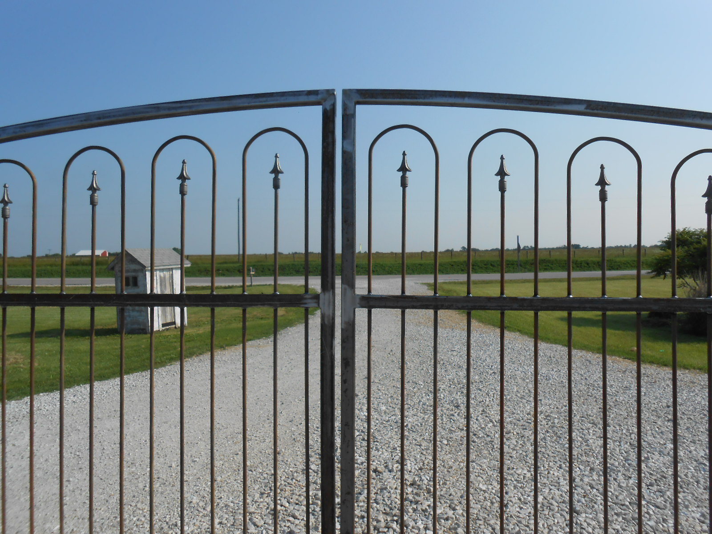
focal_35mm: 26
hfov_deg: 67.3
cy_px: 267
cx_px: 356
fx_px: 535
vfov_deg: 53.1
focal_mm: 4.6
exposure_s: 1/1500
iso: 80
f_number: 3.5
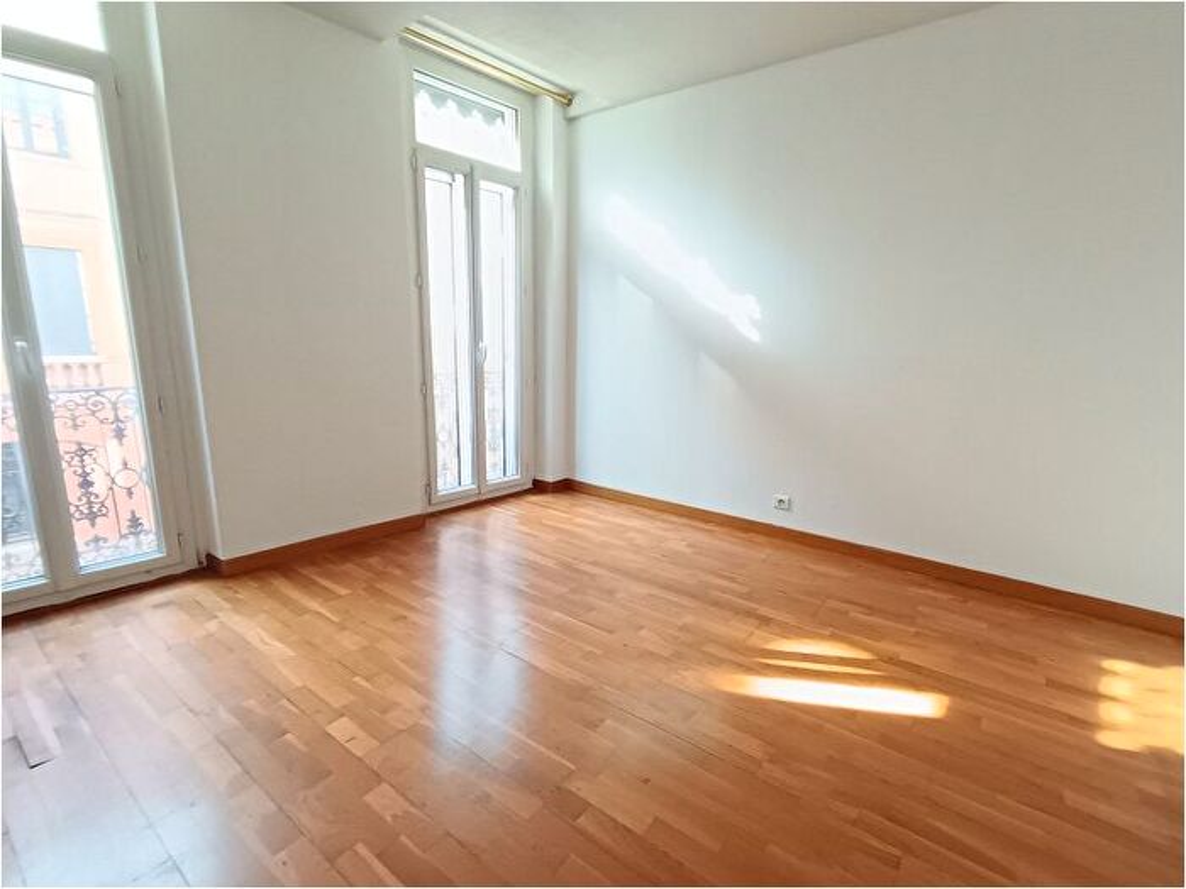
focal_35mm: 17
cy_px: 444
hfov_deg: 91.0
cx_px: 593
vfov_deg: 74.7
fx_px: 582
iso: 572
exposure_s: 1/33.3
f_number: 2.2
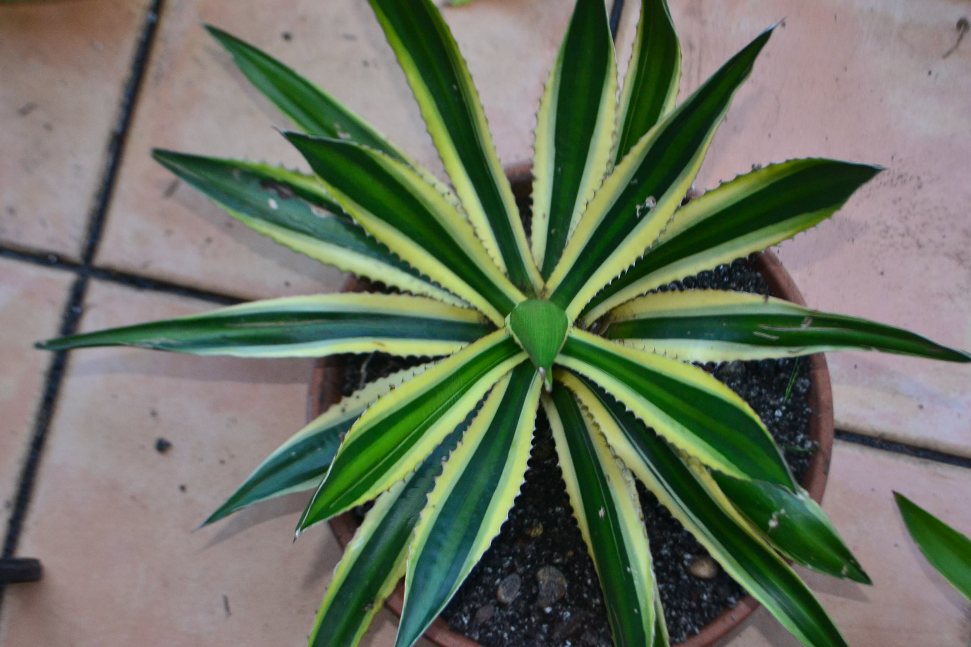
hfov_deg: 37.2
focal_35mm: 54
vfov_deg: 25.3
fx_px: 1443
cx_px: 489
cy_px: 324
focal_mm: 35
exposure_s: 1/60
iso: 1400
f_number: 5
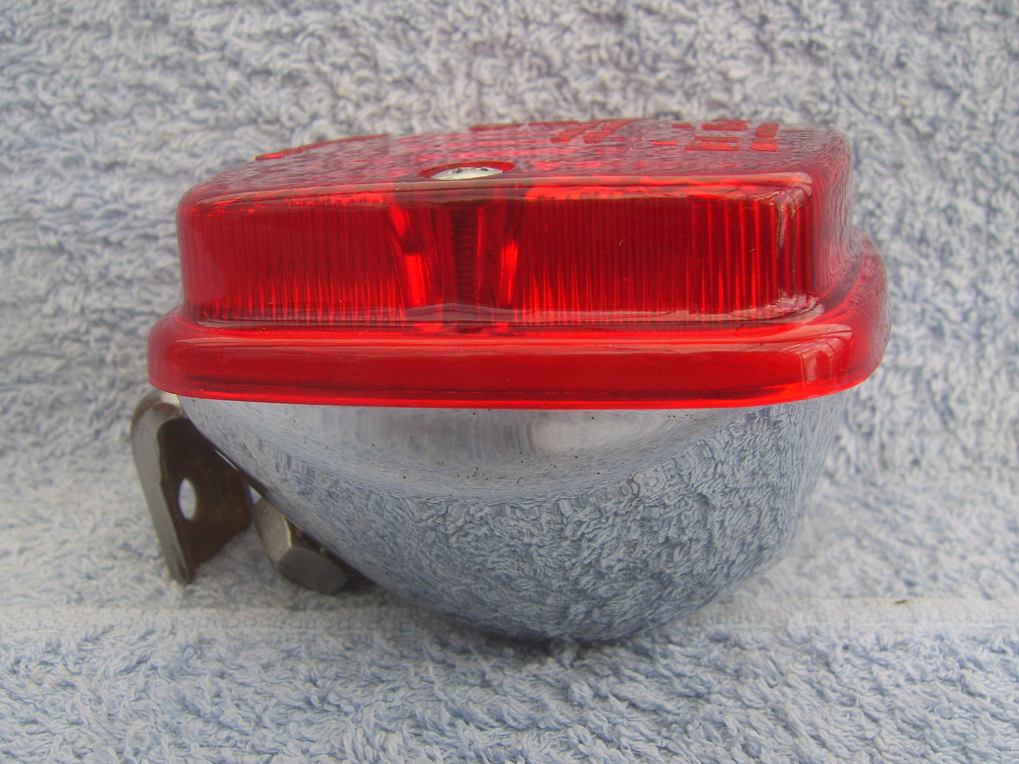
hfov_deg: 47.9
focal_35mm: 39
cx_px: 499
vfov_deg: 36.8
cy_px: 387
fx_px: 1148
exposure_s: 1/100
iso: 50
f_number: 5.7
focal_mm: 7.8
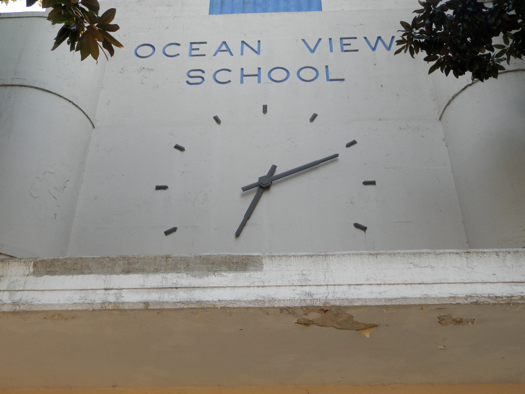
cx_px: 262
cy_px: 197
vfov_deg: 36.0
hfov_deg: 46.8
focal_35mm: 40
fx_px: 607
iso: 160
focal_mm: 7.2
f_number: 3.5
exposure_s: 1/100
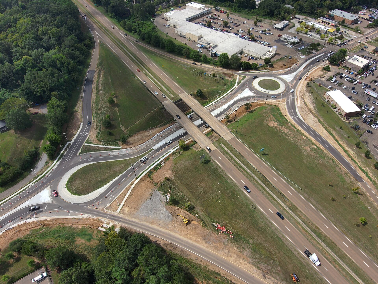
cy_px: 142
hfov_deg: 79.0
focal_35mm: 21
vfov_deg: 63.4
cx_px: 189
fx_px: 229
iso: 100
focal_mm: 3.7
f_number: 2.8
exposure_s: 1/1273
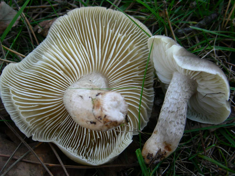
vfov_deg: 17.0
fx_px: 591
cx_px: 118
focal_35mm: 87
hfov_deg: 22.5
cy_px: 88
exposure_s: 1/30
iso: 71
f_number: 3.5
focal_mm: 14.6
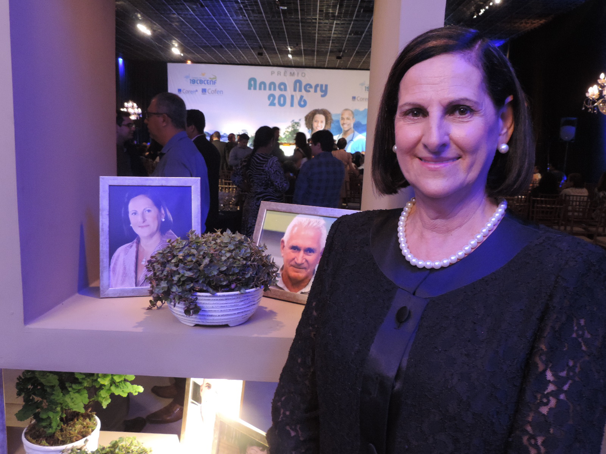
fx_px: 525
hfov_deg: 60.0
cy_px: 227
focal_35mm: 30
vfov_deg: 46.8
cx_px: 303
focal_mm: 5.3
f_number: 3.1
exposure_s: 1/8
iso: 640
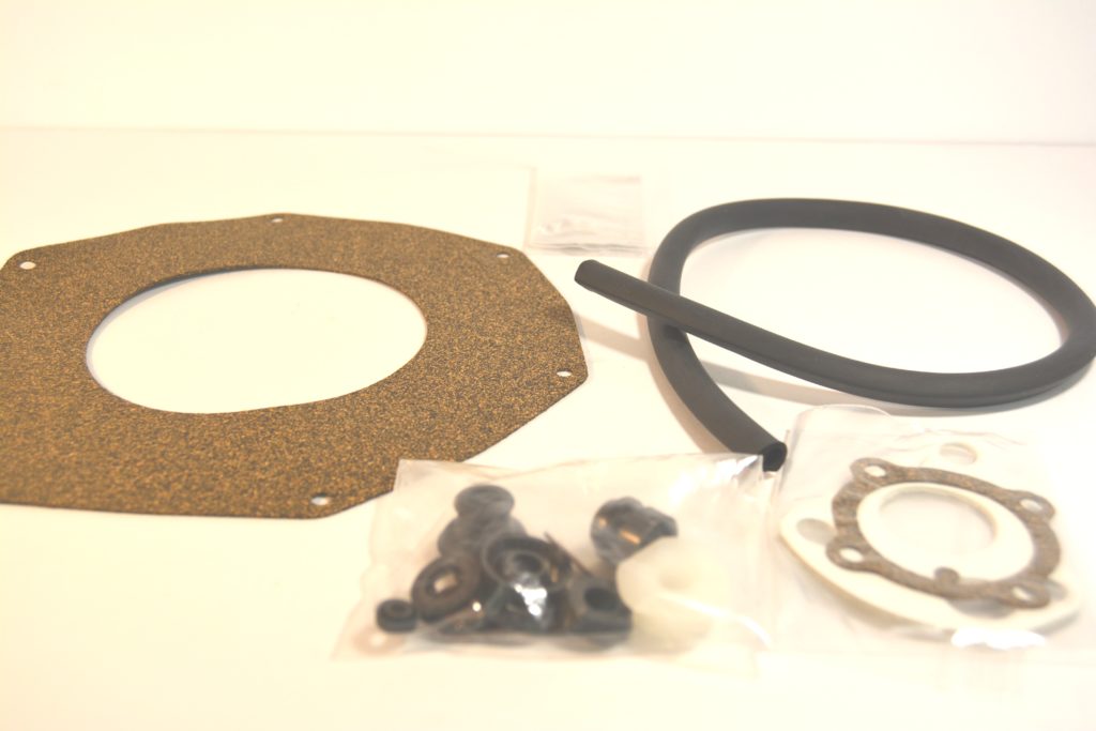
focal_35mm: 45
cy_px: 366
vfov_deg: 29.9
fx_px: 1370
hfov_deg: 43.6
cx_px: 548
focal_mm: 30
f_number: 5.6
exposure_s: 1/60
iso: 200
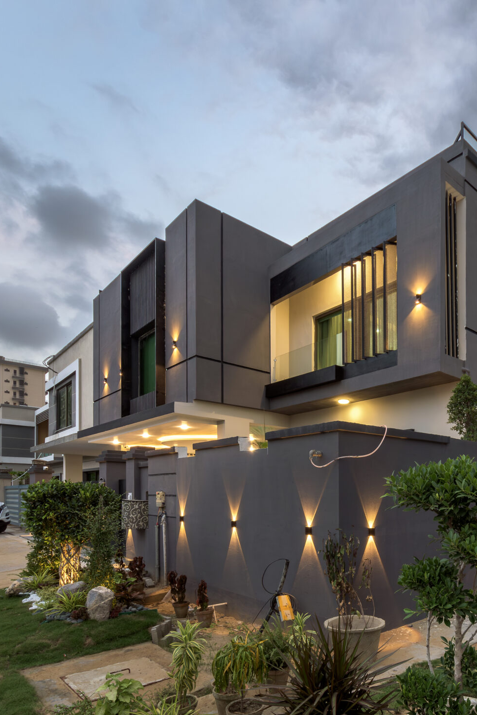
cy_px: 473
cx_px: 353
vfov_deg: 78.7
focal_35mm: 21
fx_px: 417
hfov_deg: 56.7
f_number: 8
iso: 100
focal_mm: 8
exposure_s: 1/5
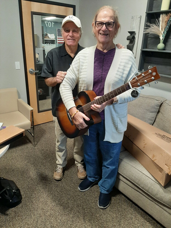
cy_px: 114
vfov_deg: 67.3
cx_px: 86
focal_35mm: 26
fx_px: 171
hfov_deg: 53.1
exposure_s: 1/60
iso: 160
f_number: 1.7
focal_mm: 3.93
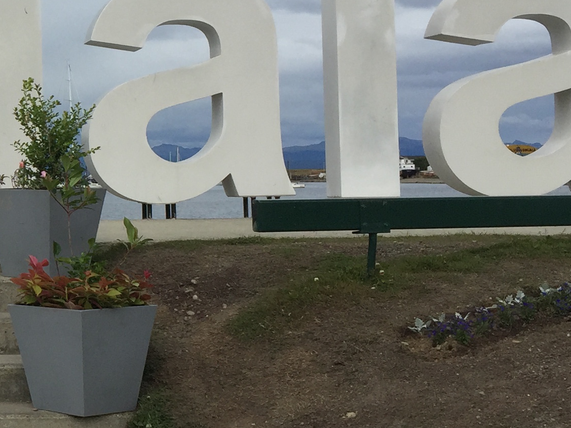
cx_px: -166
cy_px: 121
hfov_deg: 21.2
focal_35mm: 84
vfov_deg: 17.5
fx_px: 1385
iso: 32
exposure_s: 1/1014
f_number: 2.2
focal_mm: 4.15
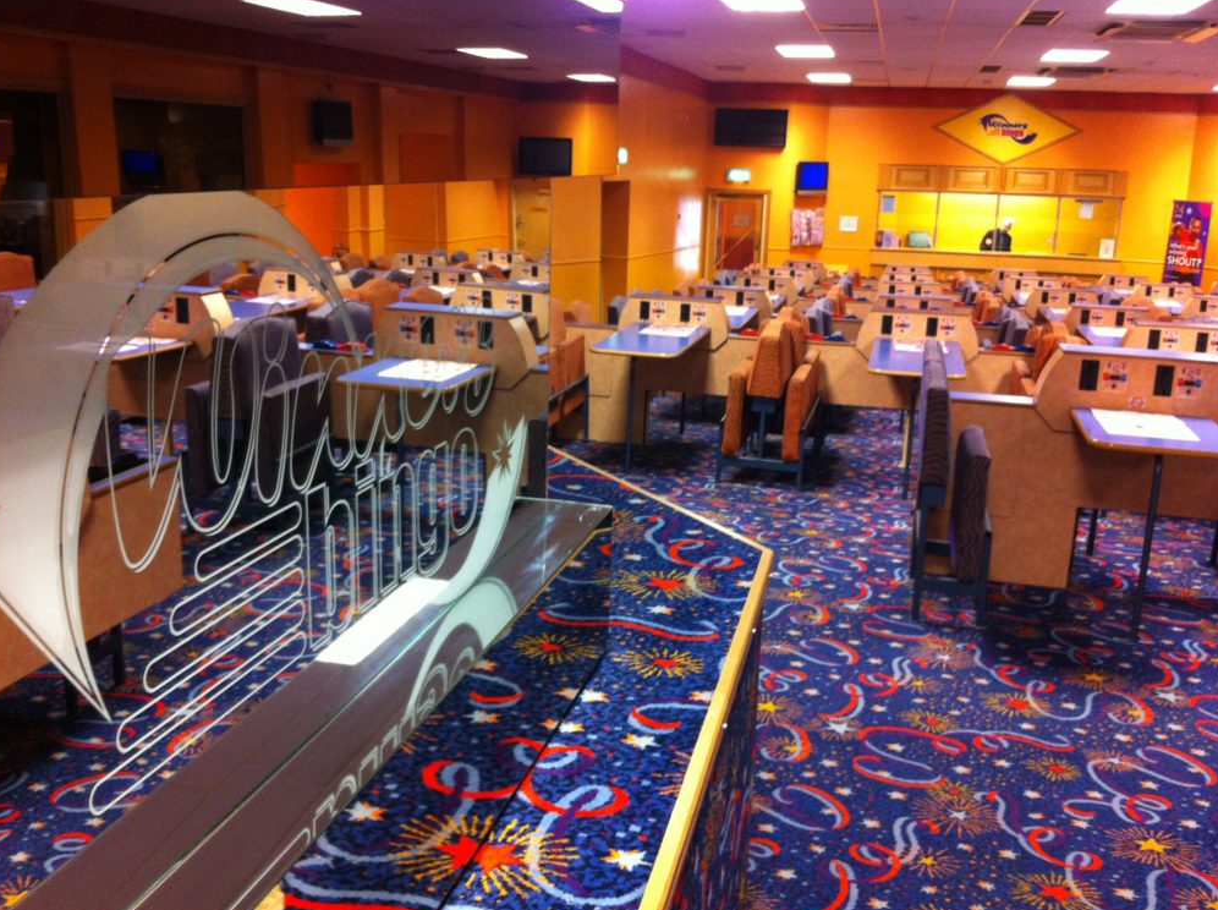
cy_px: 457
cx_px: 594
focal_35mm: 36
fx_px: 1265
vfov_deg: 39.6
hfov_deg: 51.4
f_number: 2.8
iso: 200
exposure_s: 1/15
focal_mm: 3.85
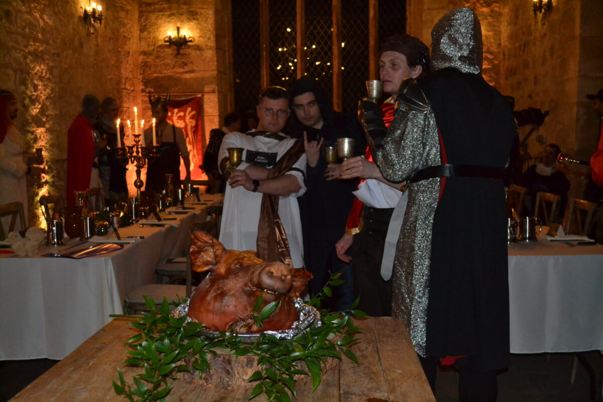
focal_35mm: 42
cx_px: 302
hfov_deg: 46.4
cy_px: 201
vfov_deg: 31.9
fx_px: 703
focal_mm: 28
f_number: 4.5
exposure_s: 1/60
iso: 3200
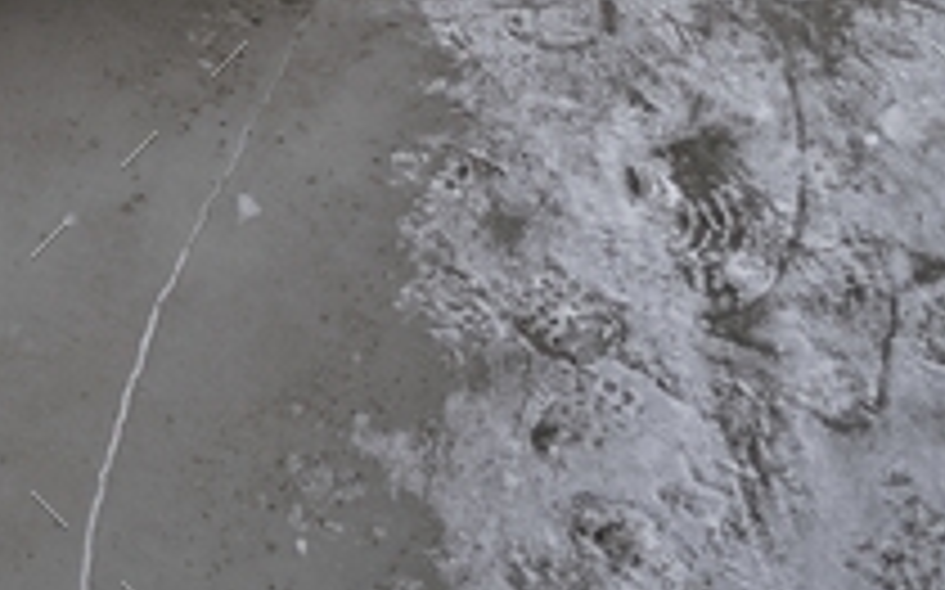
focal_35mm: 86
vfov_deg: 14.7
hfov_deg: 22.6
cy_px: -92
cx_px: -108
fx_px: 2214
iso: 160
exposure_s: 1/60
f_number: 2.8
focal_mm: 30
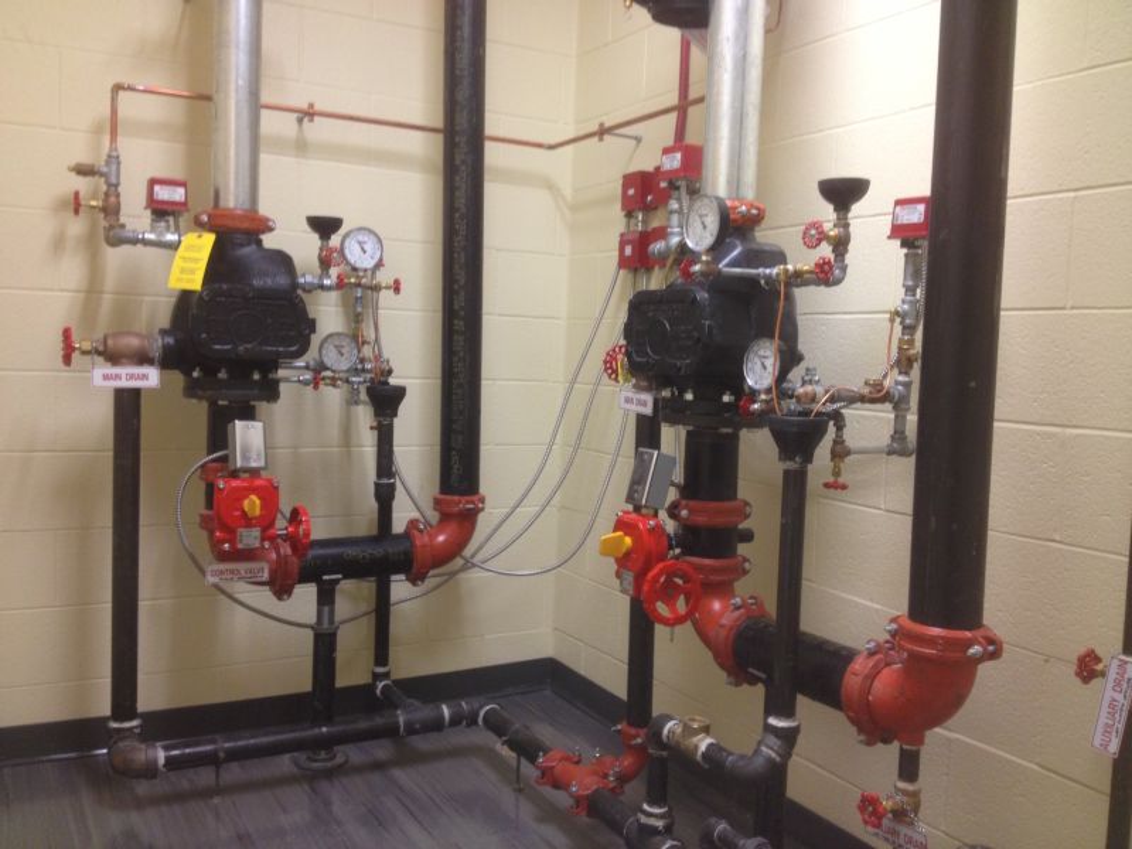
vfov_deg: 40.7
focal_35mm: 35
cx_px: 566
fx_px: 1145
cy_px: 424
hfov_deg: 52.6
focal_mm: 4.28
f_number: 2.4
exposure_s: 1/20
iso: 100
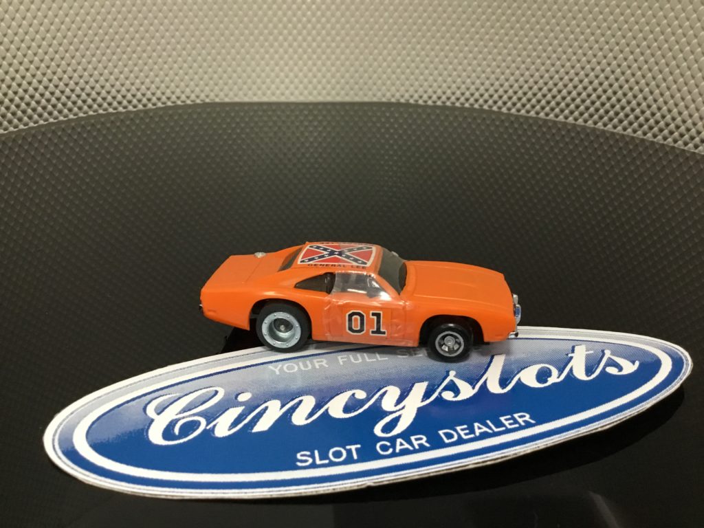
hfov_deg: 58.4
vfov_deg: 45.4
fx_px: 630
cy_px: 264
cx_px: 352
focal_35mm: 31
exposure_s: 1/30
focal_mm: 3.3
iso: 200
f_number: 2.4
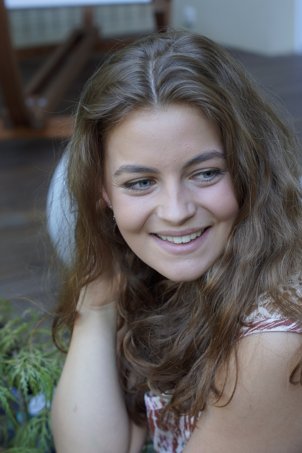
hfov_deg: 18.2
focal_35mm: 75
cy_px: 226
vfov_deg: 27.0
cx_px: 151
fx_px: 943
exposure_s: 1/45
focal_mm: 50
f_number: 4
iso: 100
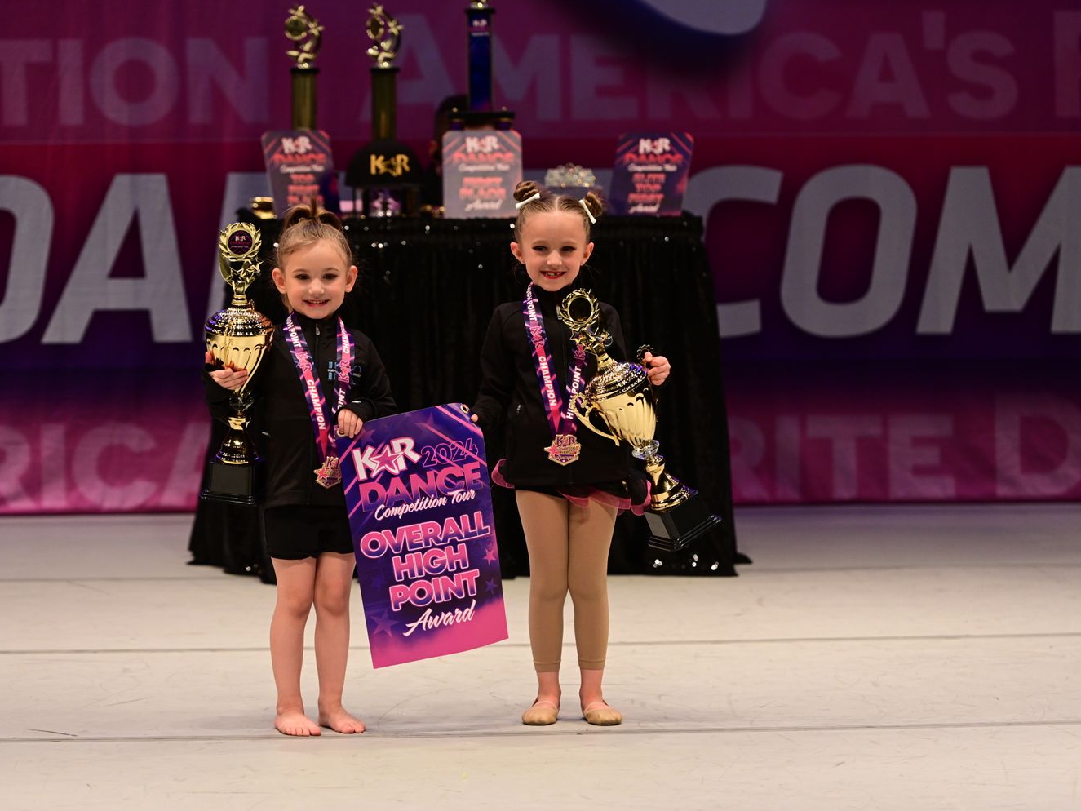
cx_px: 502
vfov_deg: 8.0
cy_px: 406
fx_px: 5778
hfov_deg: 10.7
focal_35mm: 185
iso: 1600
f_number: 4
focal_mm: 170
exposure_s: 1/640
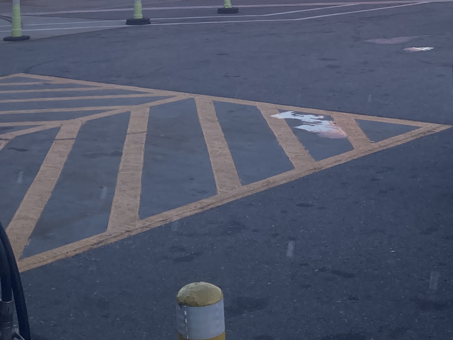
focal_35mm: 73
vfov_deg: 18.8
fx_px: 955
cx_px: 208
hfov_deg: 26.7
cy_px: -96
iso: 20
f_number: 1.8
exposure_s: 1/181
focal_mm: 3.99
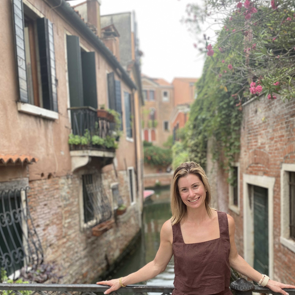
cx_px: 148
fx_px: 299
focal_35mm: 31
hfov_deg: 52.5
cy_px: 179
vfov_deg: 52.1
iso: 50
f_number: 1.8
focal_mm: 4.25
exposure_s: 1/121
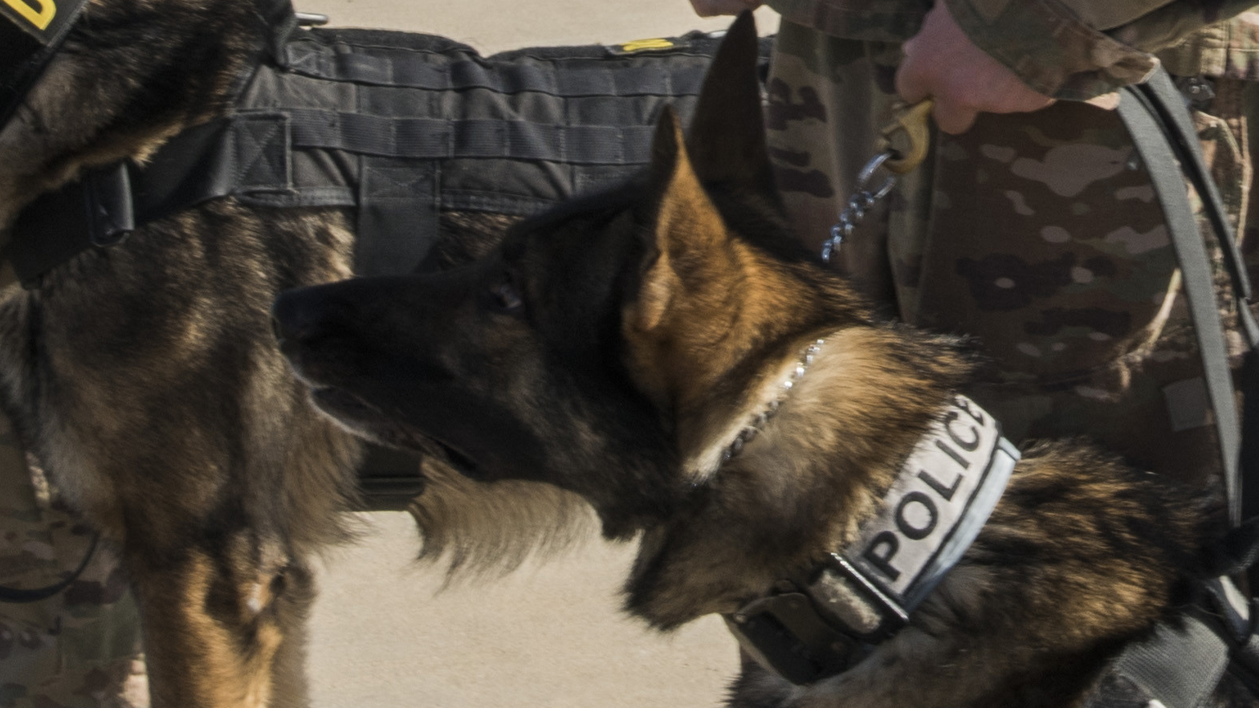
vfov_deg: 4.9
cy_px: -600
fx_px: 8212
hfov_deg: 8.7
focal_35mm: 246
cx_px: 1025
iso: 160
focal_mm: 50
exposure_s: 1/100
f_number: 14
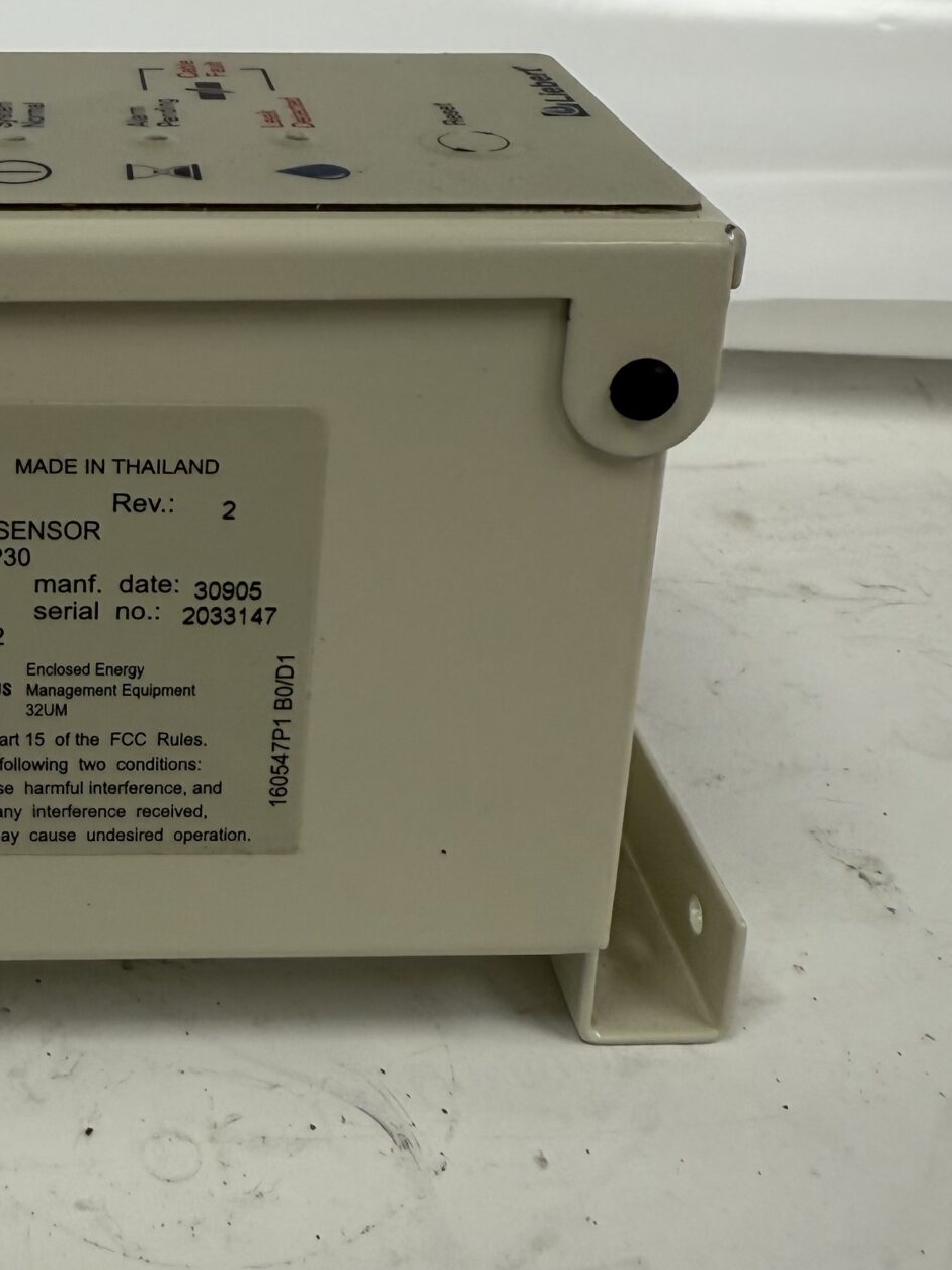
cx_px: 56
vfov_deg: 38.0
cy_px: 329
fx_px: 1797
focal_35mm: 49
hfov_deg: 28.3
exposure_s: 1/120
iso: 80
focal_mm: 2.22
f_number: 2.2
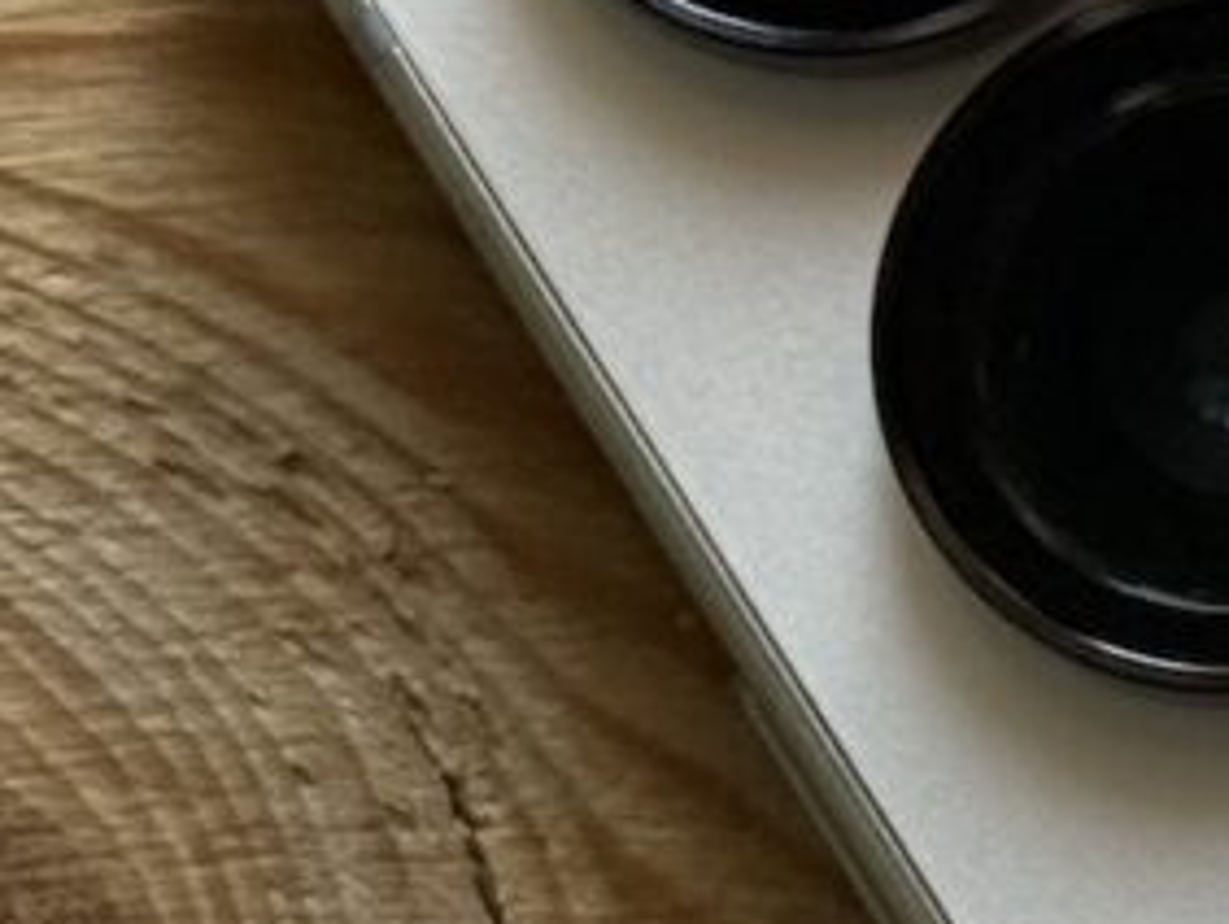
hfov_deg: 7.4
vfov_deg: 5.7
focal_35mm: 261
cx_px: 2122
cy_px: 153
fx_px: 9274
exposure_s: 1/60
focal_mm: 6.76
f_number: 1.78
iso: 250
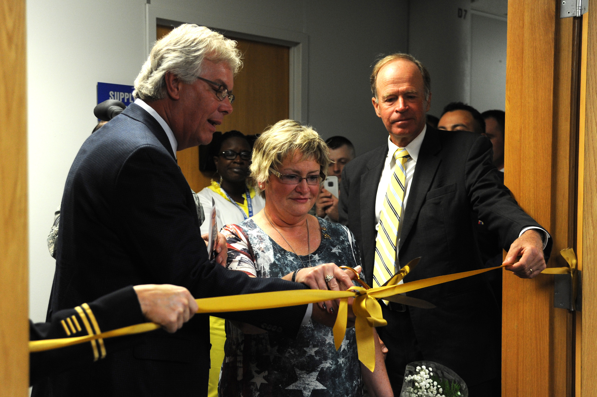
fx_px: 729
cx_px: 298
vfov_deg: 30.5
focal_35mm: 44
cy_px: 198
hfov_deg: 44.5
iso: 1250
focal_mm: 44
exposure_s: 1/80
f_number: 4
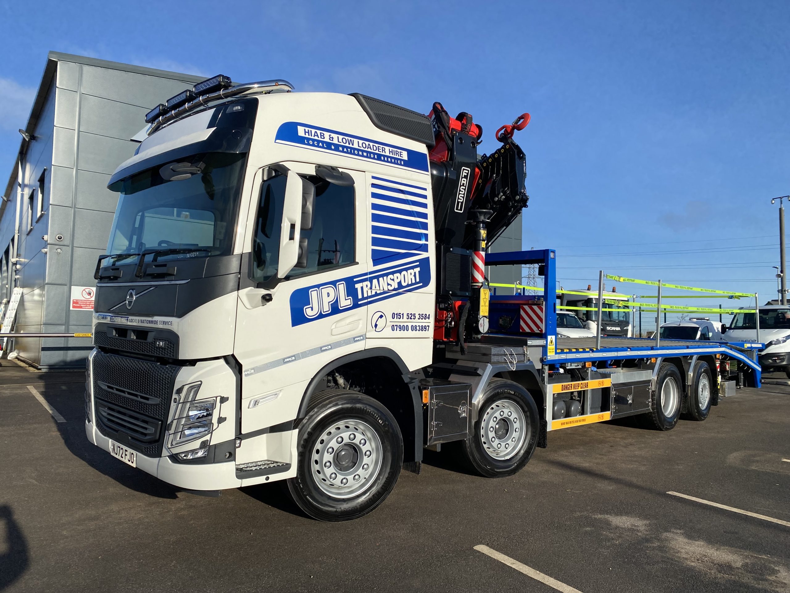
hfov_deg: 67.3
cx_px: 395
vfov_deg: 53.1
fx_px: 593
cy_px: 296
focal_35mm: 26
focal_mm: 4.25
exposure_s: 1/3846
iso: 32
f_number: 1.8
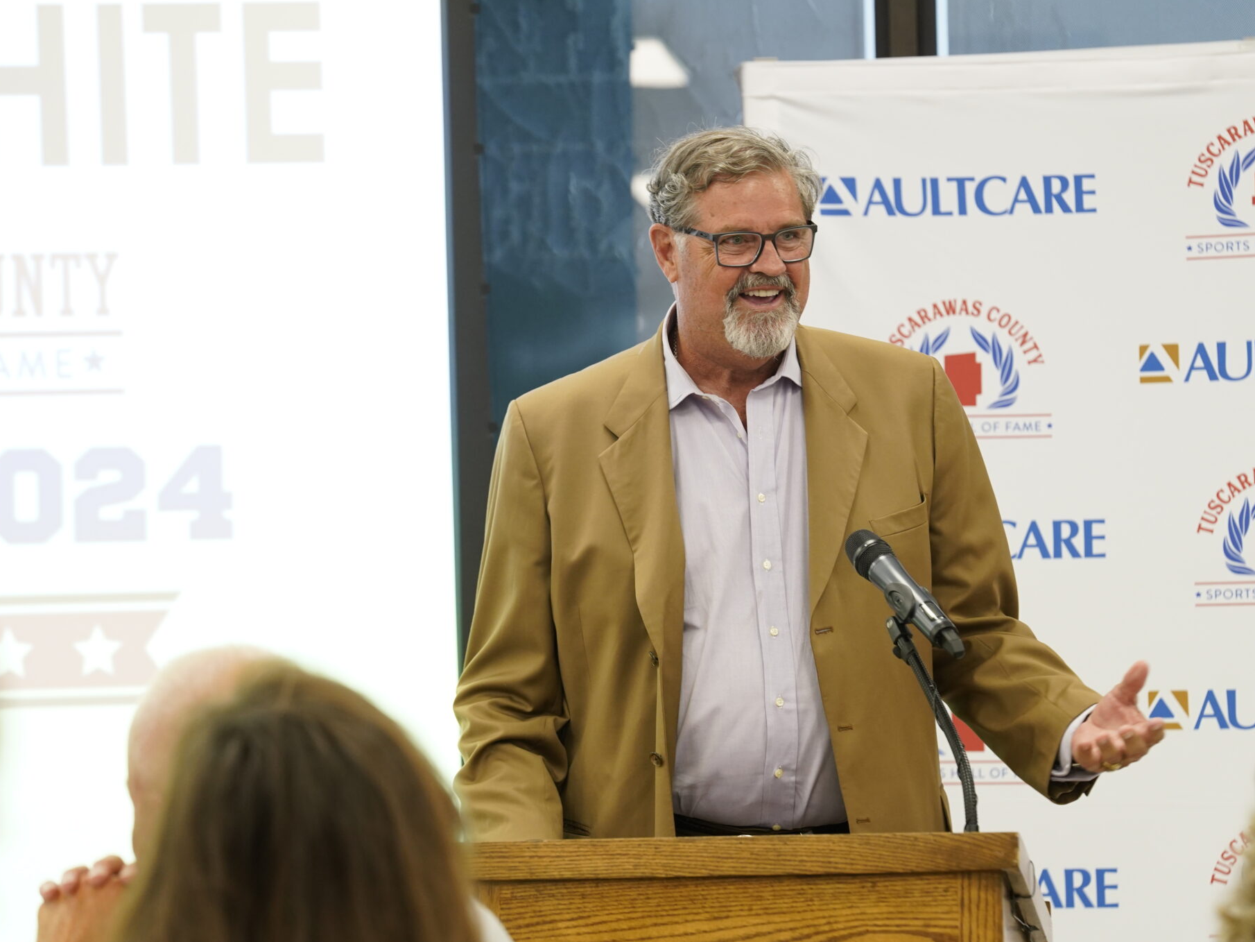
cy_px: 471
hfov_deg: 10.6
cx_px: 700
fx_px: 6744
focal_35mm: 186
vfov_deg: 8.0
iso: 2000
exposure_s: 1/125
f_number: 5.6
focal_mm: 171
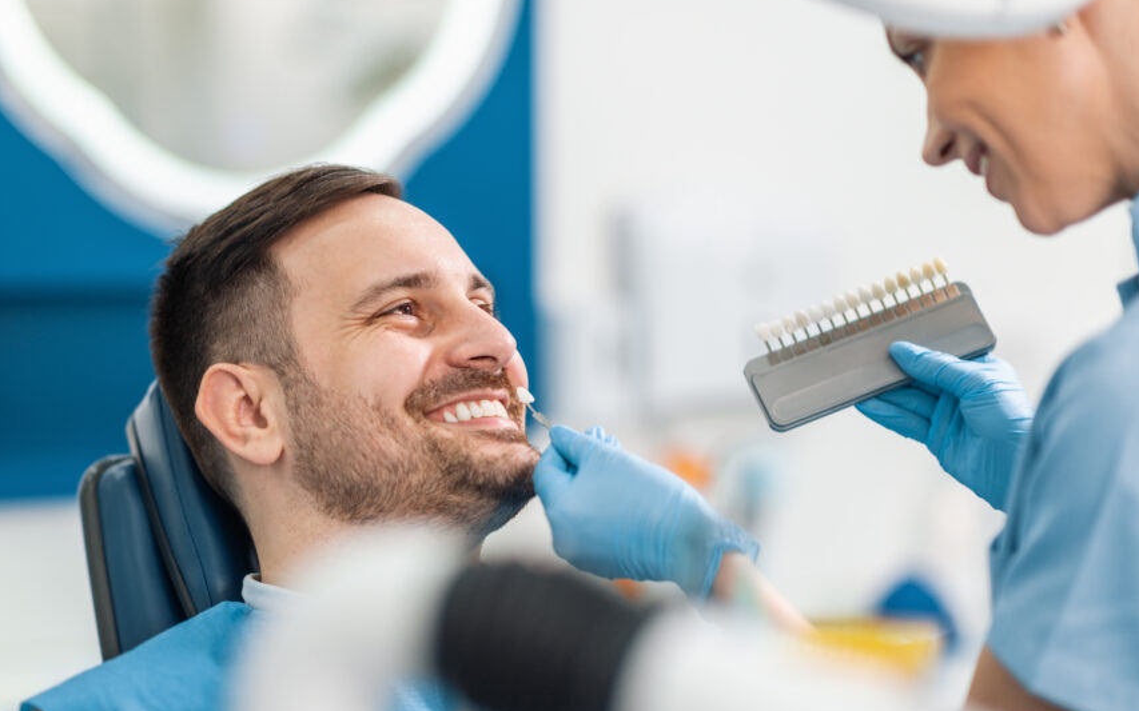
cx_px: 469
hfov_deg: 20.0
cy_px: 382
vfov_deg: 12.6
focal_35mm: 104
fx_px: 3228
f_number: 1.8
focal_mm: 85
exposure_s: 1/320
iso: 160
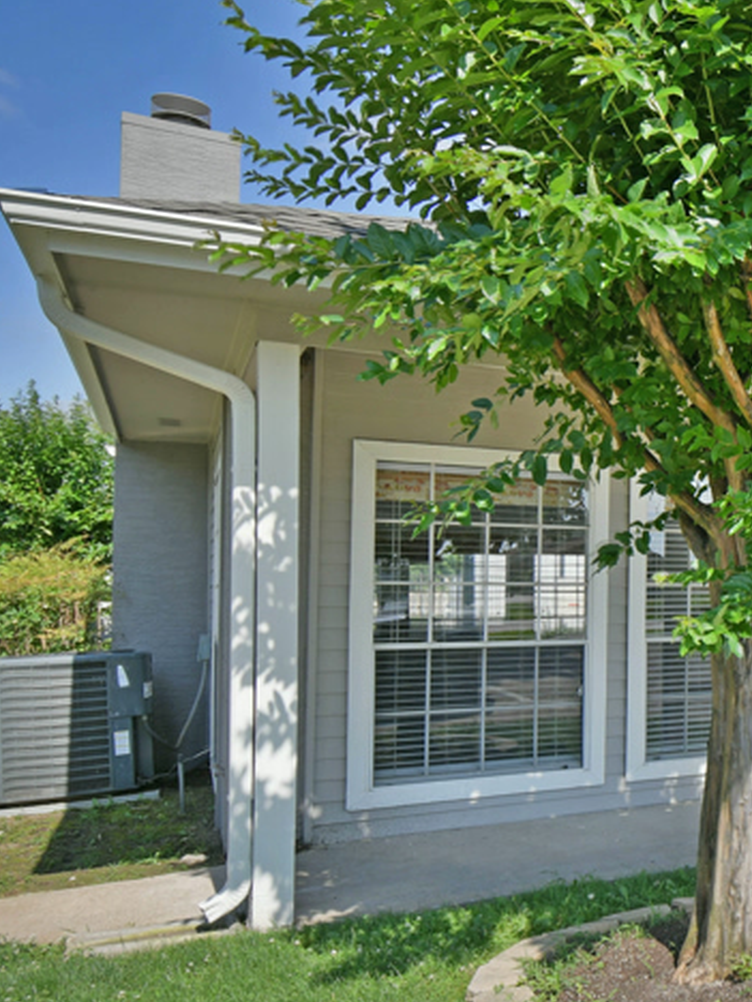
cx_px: 936
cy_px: 565
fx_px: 1072
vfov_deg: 50.0
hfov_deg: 31.4
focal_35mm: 37
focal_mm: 12
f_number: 5.6
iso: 160
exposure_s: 1/640
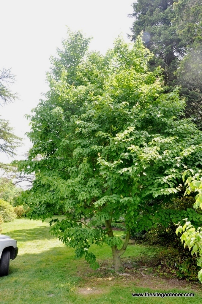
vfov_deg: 67.4
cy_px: 152
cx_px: 101
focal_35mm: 27
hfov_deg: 47.9
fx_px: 228
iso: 200
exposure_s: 1/80
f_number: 9
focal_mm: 18
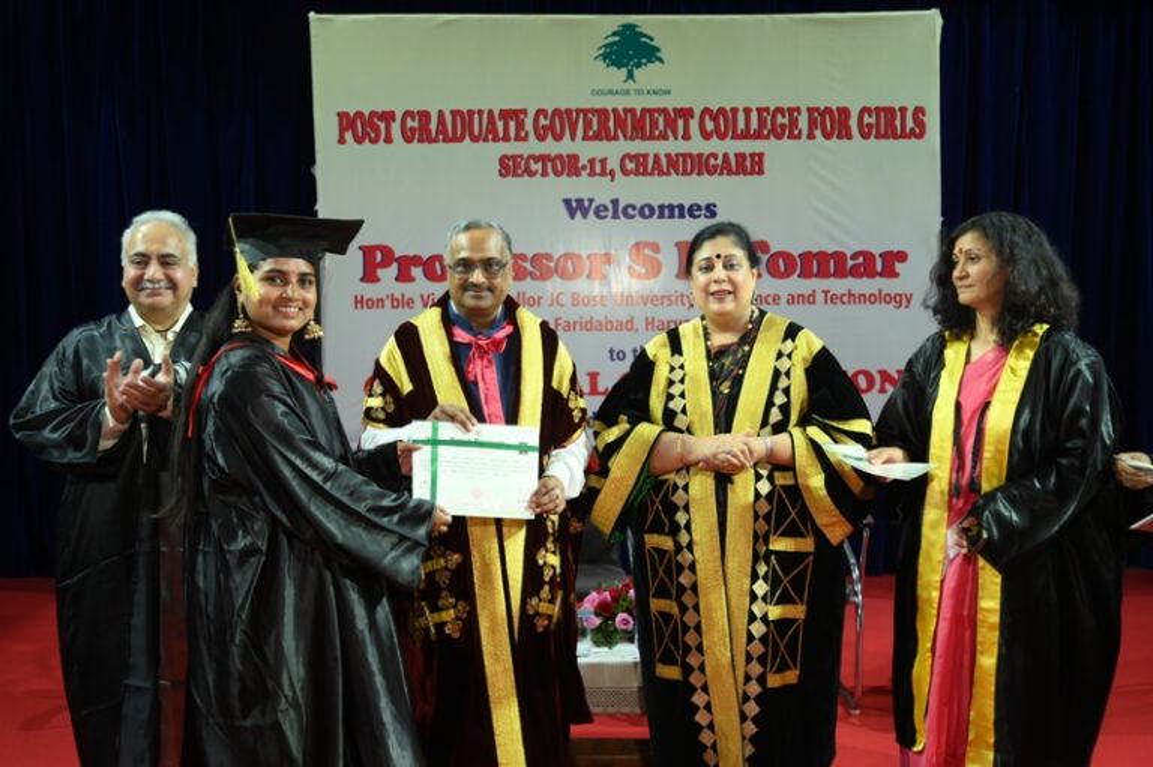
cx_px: 576
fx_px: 1280
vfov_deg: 33.4
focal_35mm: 40
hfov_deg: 48.5
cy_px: 384
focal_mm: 40
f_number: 4.5
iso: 2000
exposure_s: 1/125
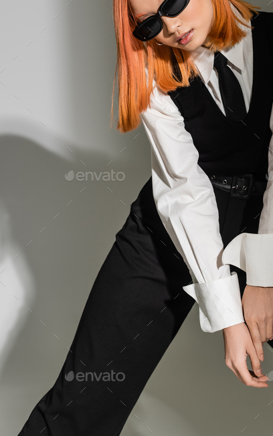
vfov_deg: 29.7
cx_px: 193
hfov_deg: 18.8
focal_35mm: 69
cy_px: 171
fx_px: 822
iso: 200
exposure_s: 1/160
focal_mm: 50
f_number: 3.5
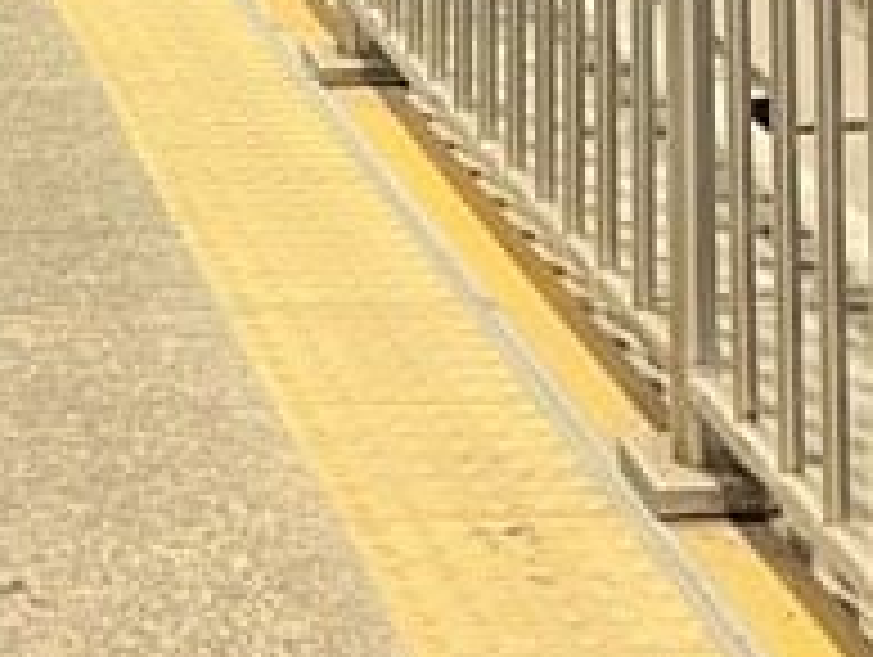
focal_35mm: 134
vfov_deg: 9.8
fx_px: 3384
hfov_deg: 14.2
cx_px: -238
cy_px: -900
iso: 250
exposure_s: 1/52
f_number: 1.6
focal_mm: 5.1
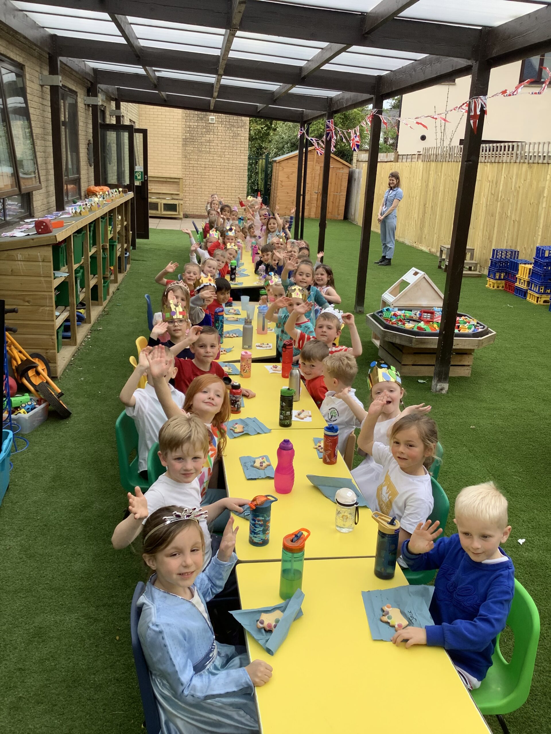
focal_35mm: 31
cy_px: 367
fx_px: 658
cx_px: 276
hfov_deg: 45.4
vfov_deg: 58.4
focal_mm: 3.3
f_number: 2.4
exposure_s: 1/133
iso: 25
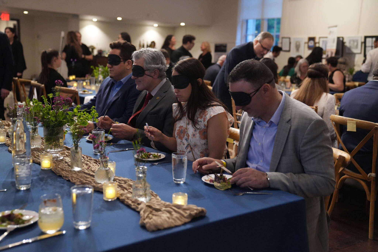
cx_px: 189
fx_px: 483
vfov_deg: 29.2
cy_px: 126
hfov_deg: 42.7
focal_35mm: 46
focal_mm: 46
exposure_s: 1/250
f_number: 2.8
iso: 8000
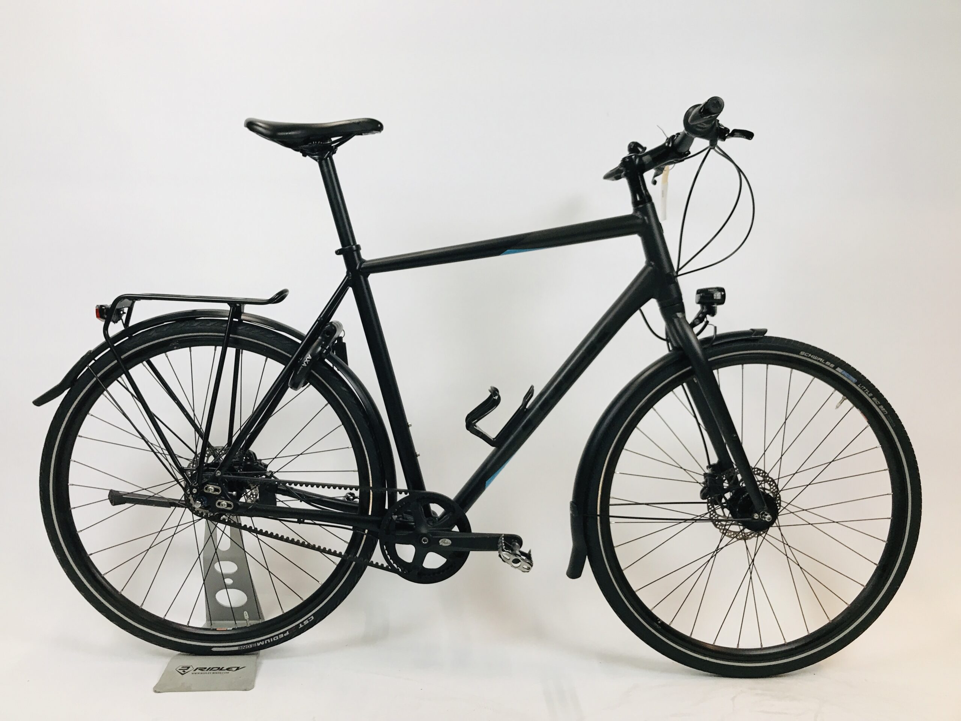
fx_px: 777
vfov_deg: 49.7
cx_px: 480
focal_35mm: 28
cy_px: 360
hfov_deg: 63.4
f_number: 1.8
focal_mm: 3.99
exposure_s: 1/33
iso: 20
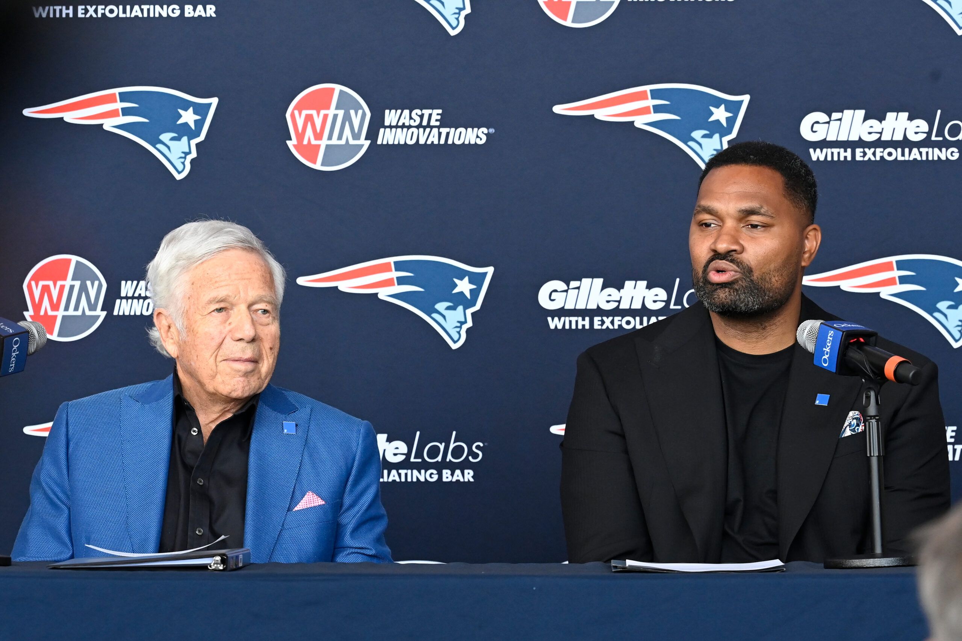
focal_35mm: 180
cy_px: 320
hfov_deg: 11.4
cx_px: 481
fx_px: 4810
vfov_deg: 7.6
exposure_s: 1/500
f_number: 6.3
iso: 5000
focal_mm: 180
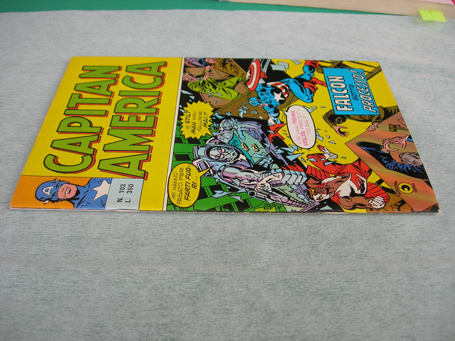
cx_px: 228
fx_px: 499
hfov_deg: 49.0
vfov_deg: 37.7
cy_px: 170
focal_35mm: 38
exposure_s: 1/117
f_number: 2.8
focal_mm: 7.8
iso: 64
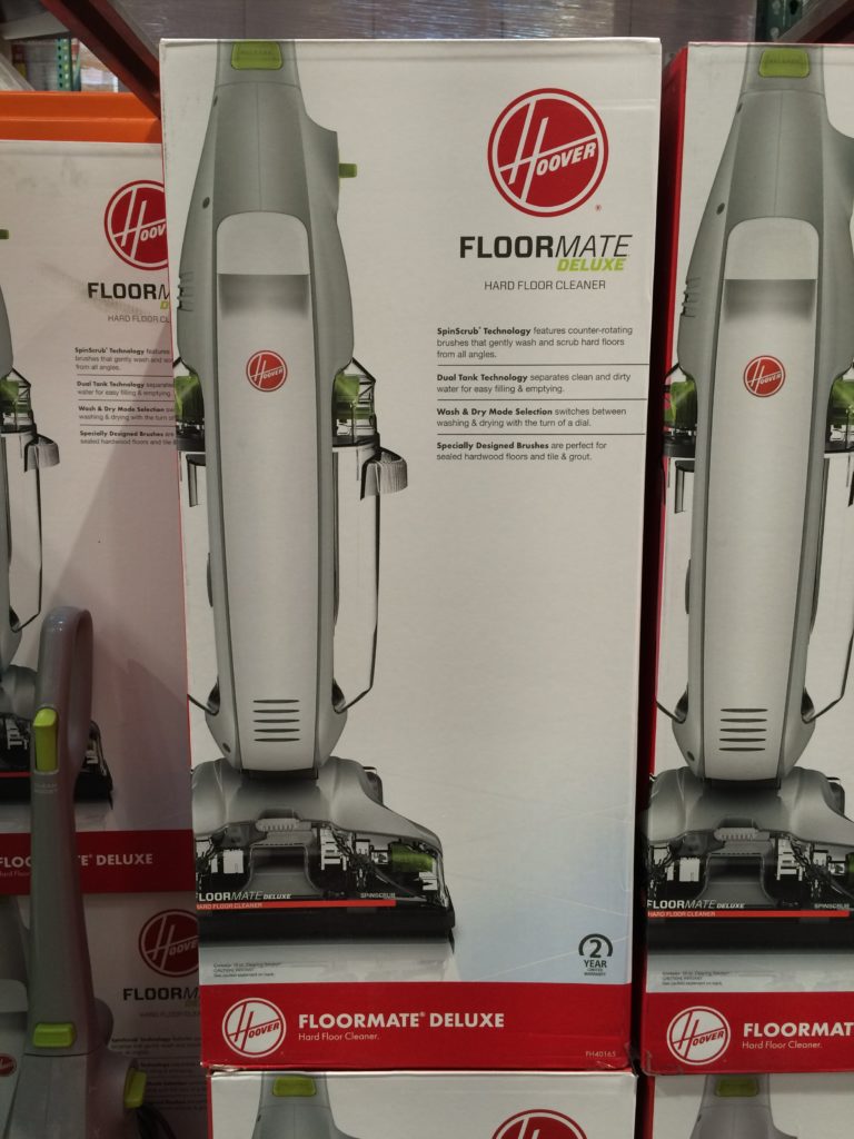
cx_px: 427
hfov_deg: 48.2
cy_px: 570
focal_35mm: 29
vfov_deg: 61.7
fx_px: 954
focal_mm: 4.15
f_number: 2.2
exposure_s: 1/33
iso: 125
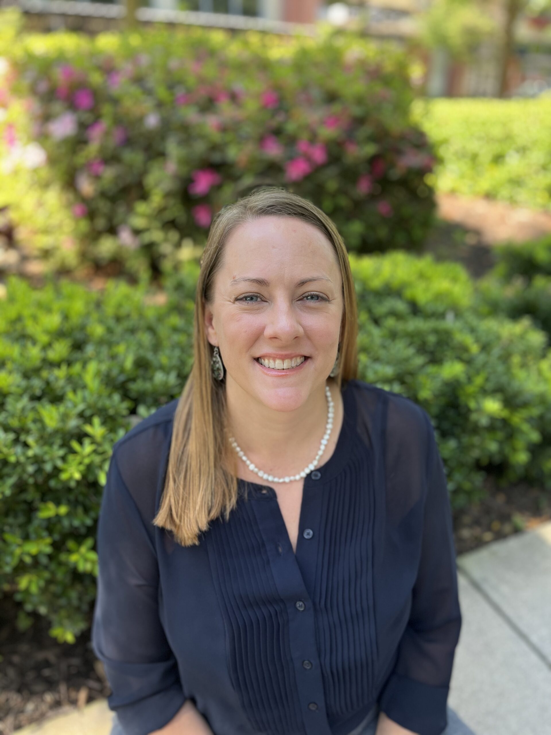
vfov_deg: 67.3
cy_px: 368
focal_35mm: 26
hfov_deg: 53.1
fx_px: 552
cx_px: 276
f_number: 1.6
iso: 40
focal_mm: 5.1
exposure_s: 1/182
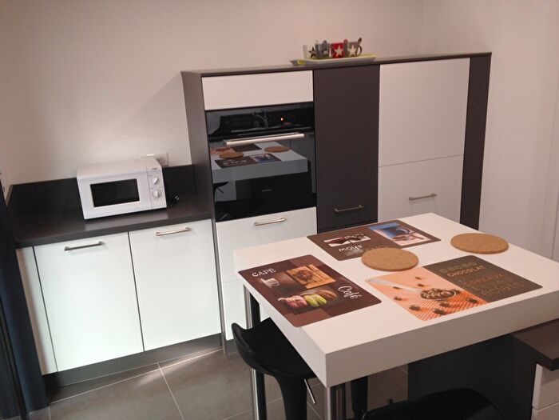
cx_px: 280
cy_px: 210
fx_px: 533
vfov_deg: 42.9
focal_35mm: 33
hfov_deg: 55.4
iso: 50
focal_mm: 4.12
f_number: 2.4
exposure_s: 1/20
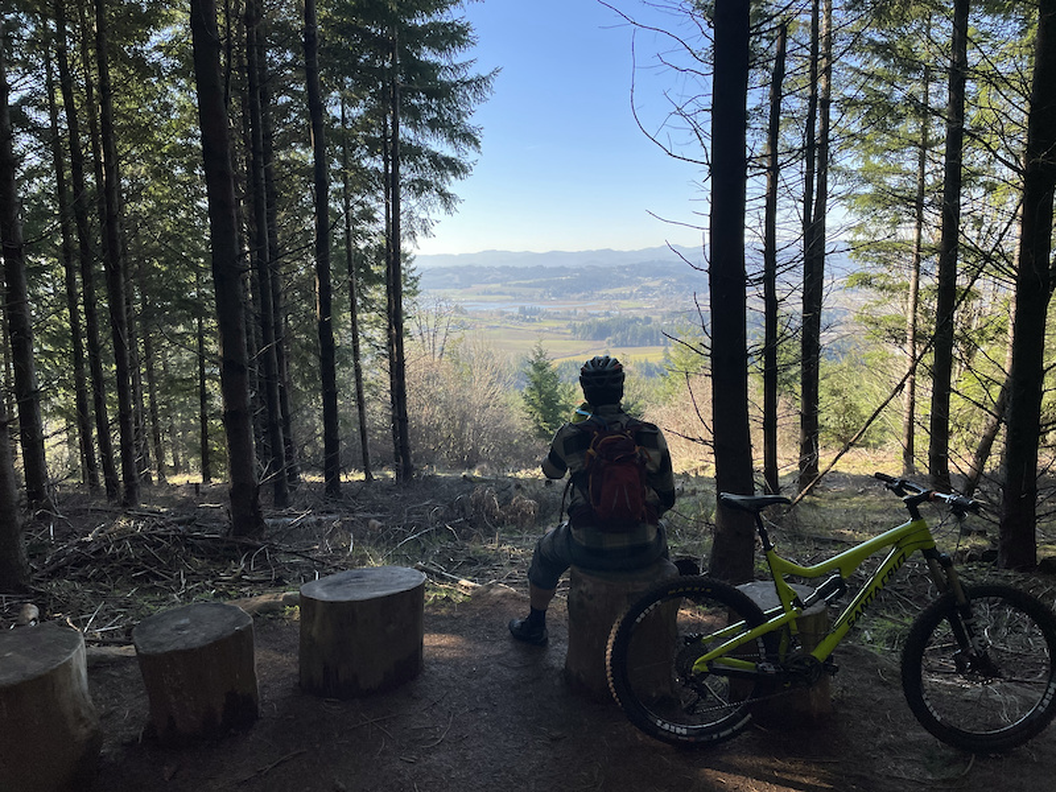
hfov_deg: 67.3
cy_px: 396
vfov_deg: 53.1
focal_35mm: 26
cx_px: 528
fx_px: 793
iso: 32
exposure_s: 1/619
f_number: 1.6
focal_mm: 4.2
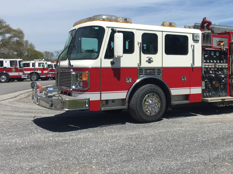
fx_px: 310
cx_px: 174
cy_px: 57
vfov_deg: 31.2
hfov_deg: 40.1
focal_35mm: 46
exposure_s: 1/3300
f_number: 2.2
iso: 32
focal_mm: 4.15
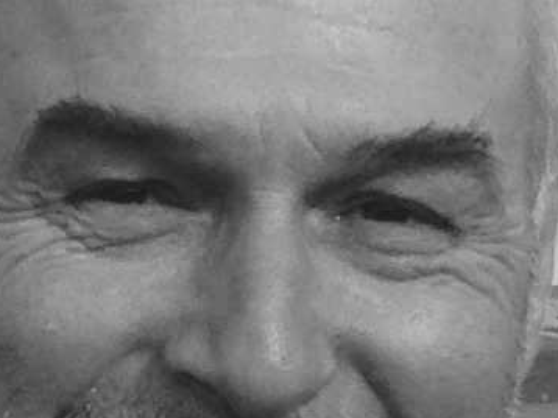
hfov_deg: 22.0
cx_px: 223
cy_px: 258
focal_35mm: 89
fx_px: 1434
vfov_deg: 16.6
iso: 50
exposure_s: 1/1314
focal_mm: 4.28
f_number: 2.4
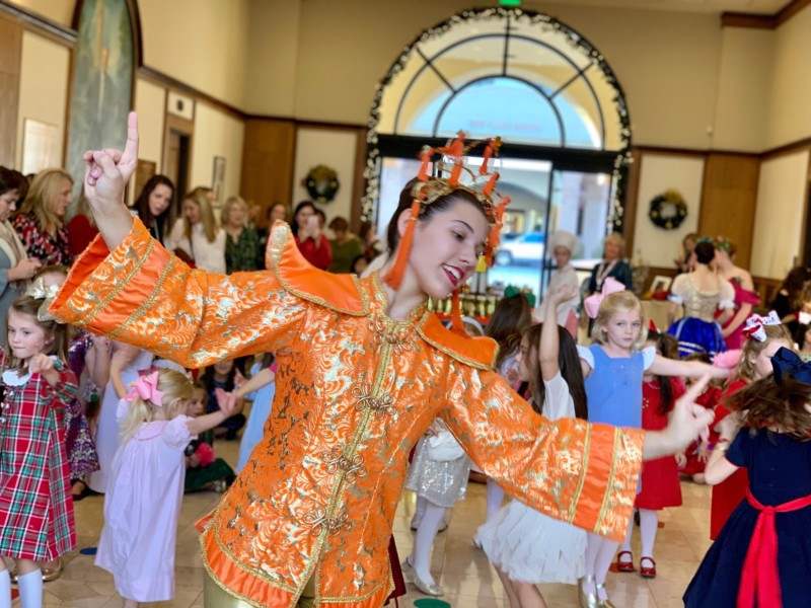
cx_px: 406
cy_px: 304
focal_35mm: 52
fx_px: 1218
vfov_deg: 28.0
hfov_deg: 36.8
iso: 125
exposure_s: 1/60
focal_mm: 6
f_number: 2.4
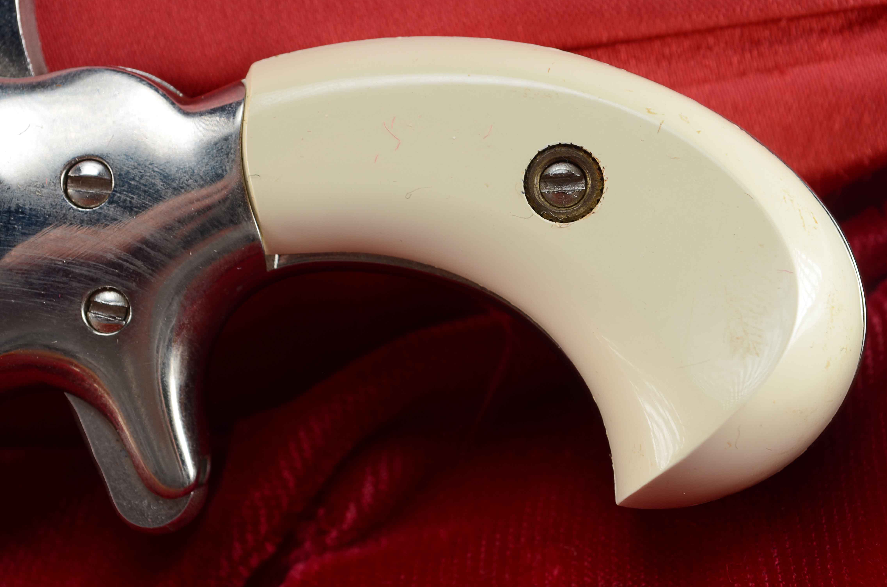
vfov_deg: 17.4
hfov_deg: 26.0
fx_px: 1918
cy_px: 269
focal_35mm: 78
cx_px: 443
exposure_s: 1/80
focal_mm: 48
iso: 100
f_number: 13
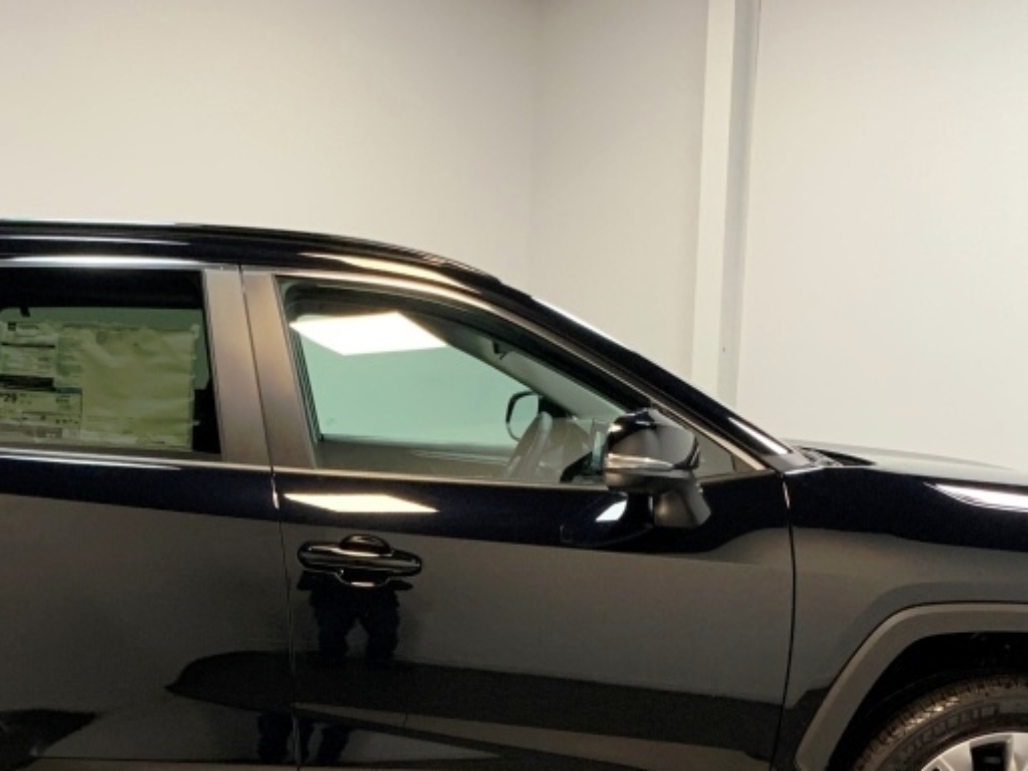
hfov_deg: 36.4
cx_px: 341
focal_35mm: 52
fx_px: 1544
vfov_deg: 26.5
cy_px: 769
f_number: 1.8
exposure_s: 1/40
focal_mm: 4.25
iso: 250
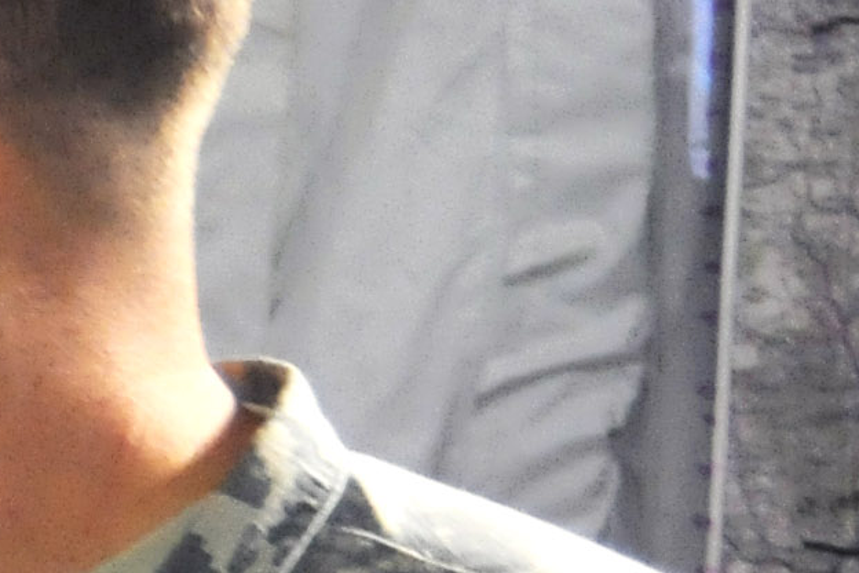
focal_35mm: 272
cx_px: -1693
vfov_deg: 4.9
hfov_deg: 6.8
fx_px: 6498
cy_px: 1397
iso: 800
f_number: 4
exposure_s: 1/60
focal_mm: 27
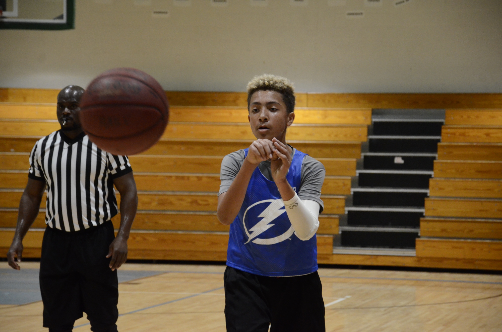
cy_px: 166
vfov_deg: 8.7
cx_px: 251
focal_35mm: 158
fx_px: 2191
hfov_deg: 13.1
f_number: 5.6
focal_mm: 105
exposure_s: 1/250
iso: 3200
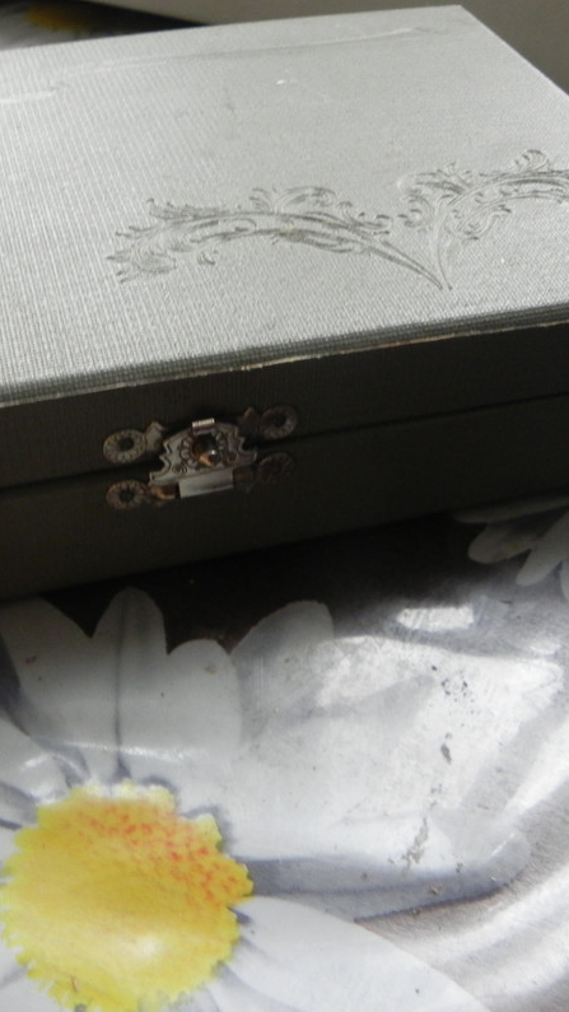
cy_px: 505
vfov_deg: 52.8
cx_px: 176
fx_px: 1020
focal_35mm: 38
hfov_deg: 30.9
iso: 400
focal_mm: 4.6
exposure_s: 1/28.7
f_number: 2.8
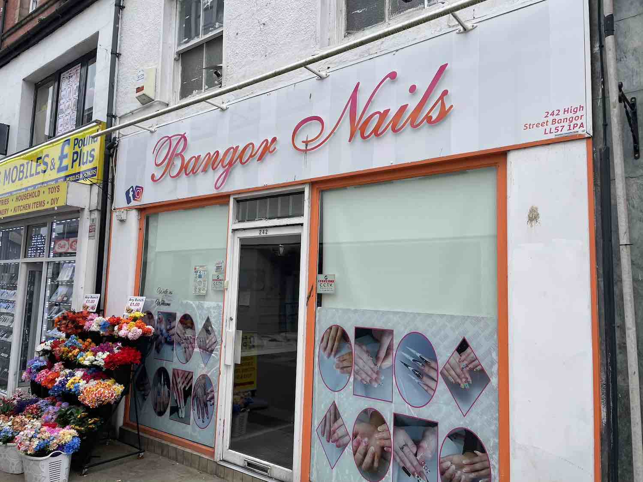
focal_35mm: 26
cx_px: 322
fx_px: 483
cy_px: 241
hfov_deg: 67.3
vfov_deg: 53.1
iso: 32
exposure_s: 1/979
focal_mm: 4.2
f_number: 1.6
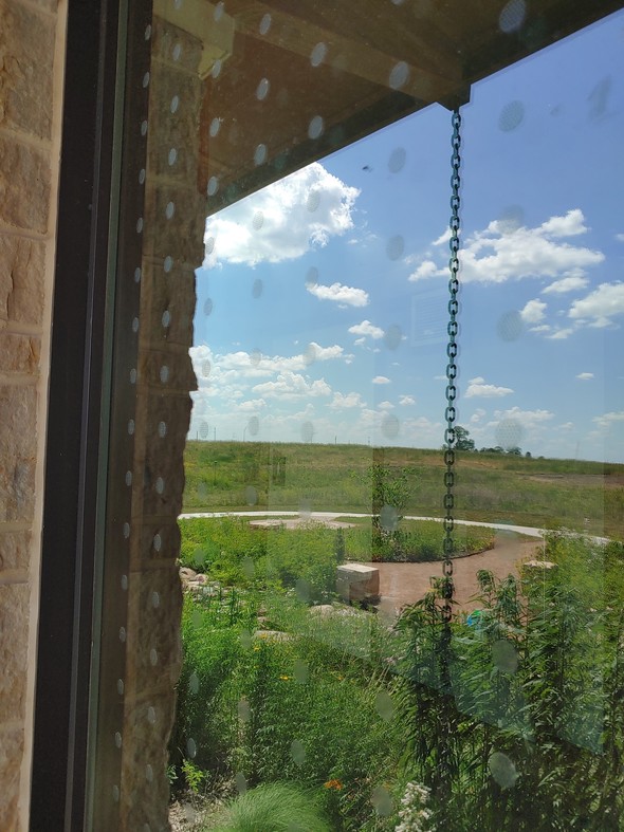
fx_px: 601
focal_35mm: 25
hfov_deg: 54.9
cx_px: 312
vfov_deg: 69.4
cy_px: 416
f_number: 1.5
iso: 50
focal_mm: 4.23
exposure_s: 1/847
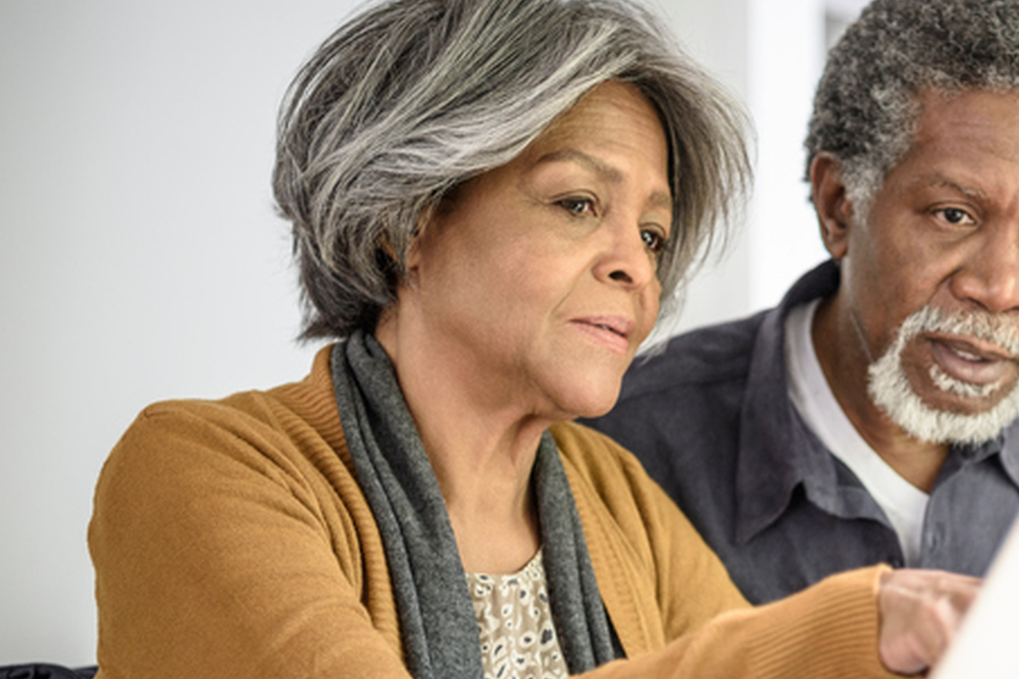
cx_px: 745
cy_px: 417
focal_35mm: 96
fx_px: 2717
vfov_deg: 14.2
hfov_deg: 21.1
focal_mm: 60
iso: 1600
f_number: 3.2
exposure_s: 1/40
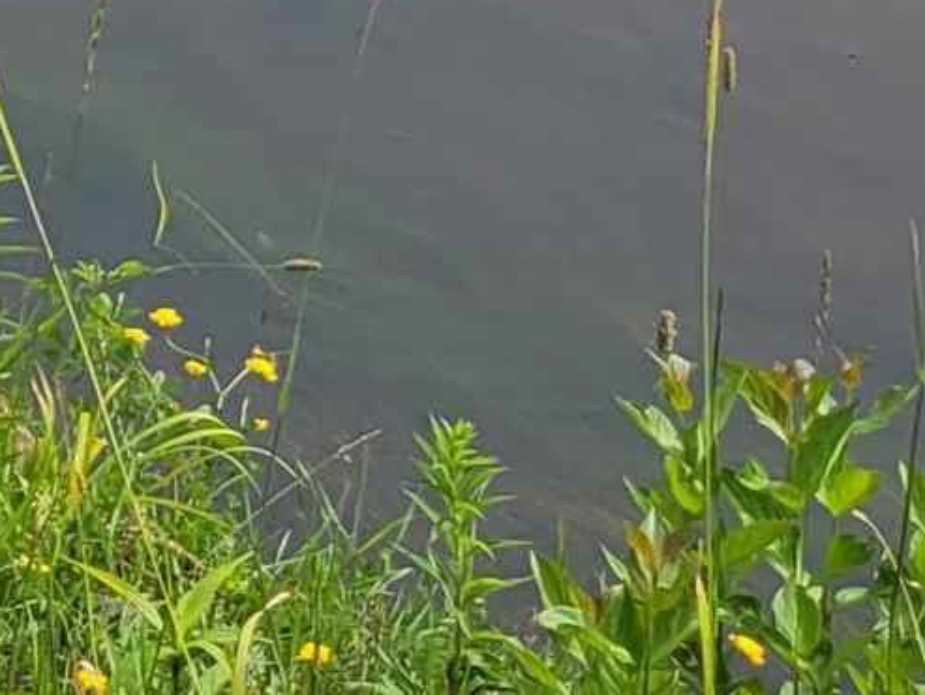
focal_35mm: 162
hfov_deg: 11.4
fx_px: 4330
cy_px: -1313
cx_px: -668
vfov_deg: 8.0
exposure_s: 1/1429
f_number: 1.8
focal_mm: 5.4
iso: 40
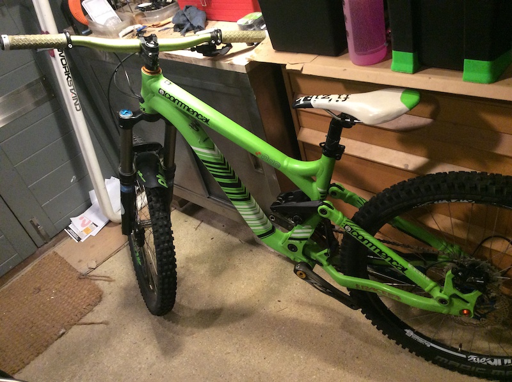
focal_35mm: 32
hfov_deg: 56.9
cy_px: 191
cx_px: 256
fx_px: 473
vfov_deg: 44.1
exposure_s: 1/25
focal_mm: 3.3
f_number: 2.4
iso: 250
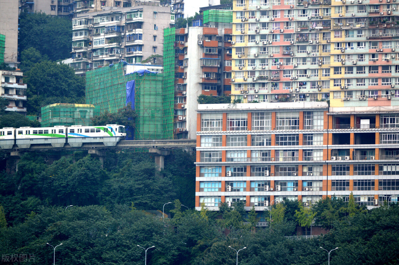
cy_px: 132
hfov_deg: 6.9
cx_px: 200
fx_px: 3323
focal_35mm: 300
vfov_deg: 4.6
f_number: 5.6
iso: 100
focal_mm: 200
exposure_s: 1/250
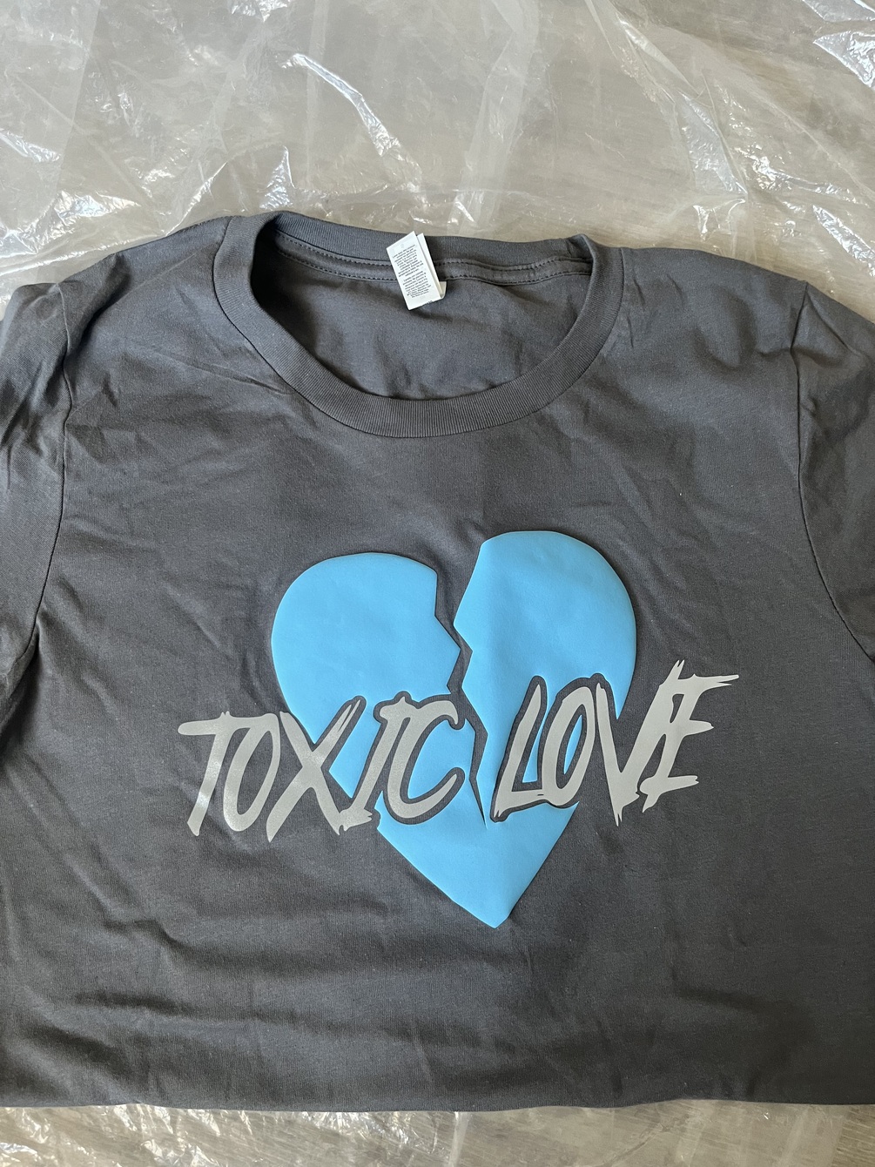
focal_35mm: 26
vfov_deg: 67.3
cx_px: 438
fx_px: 876
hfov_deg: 53.1
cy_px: 584
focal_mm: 5.1
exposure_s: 1/60
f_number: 1.6
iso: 320
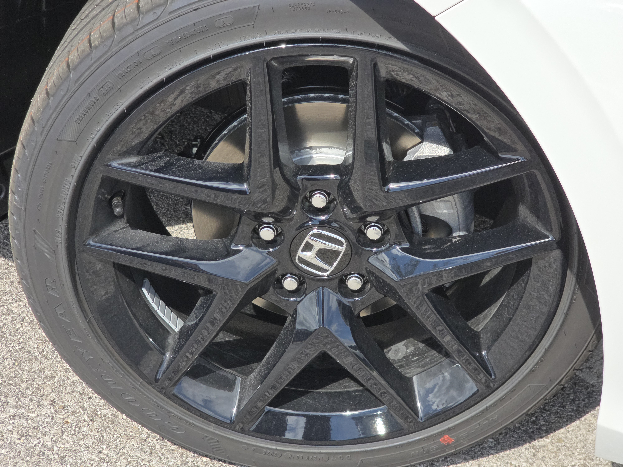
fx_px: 1242
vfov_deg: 21.3
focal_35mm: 69
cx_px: 312
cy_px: 234
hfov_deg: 28.2
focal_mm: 7.9
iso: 50
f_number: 2.4
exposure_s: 1/1283
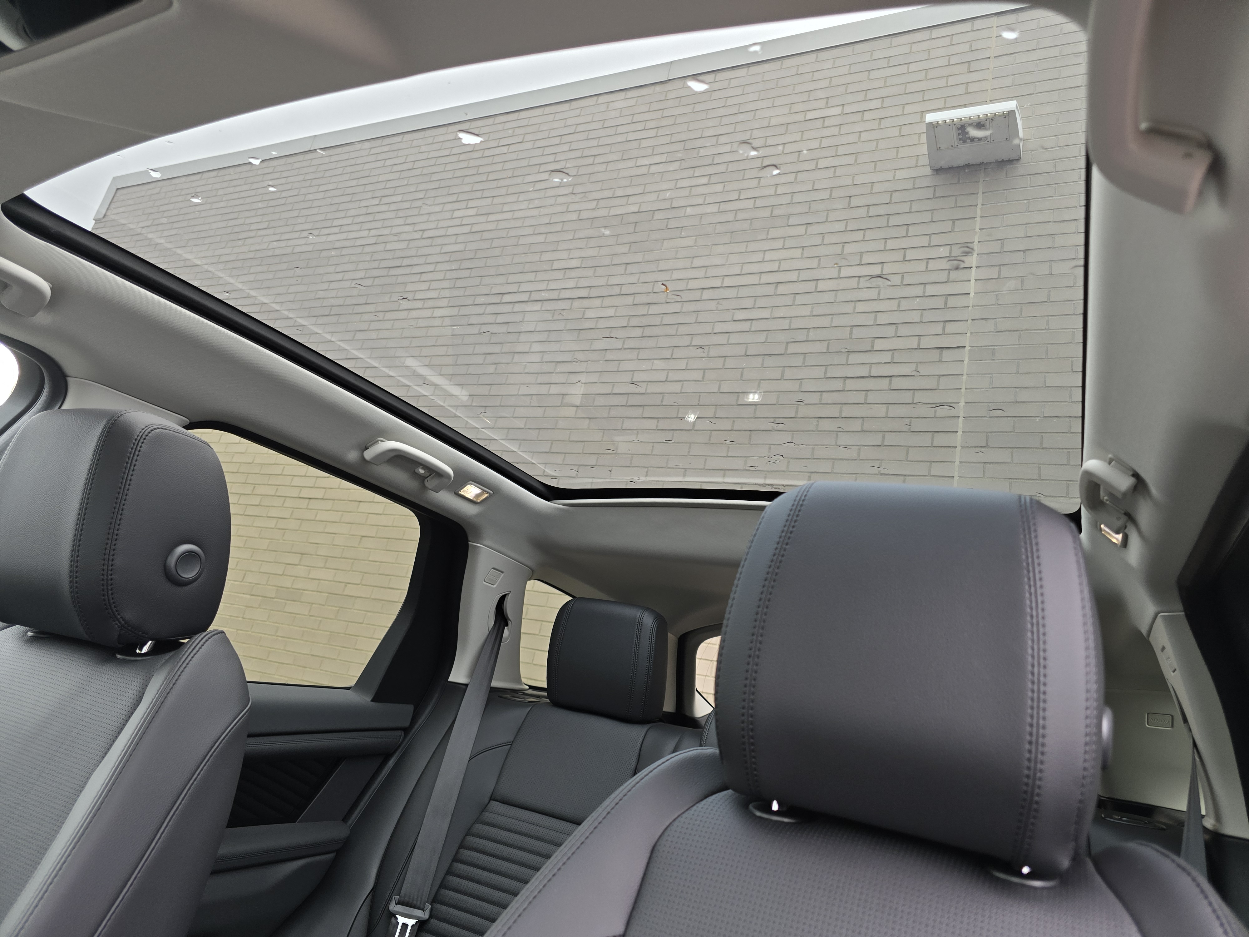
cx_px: 624
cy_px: 468
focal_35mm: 23
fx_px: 830
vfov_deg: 58.9
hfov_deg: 73.9
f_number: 1.7
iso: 50
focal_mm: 6.3
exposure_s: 1/120
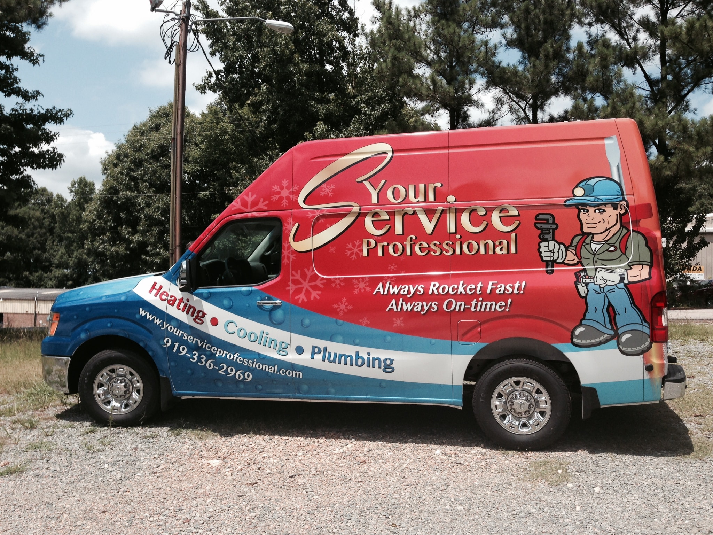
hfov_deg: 55.4
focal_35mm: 33
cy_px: 268
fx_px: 680
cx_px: 356
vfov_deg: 42.9
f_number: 2.4
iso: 50
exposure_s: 1/1506
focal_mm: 4.12
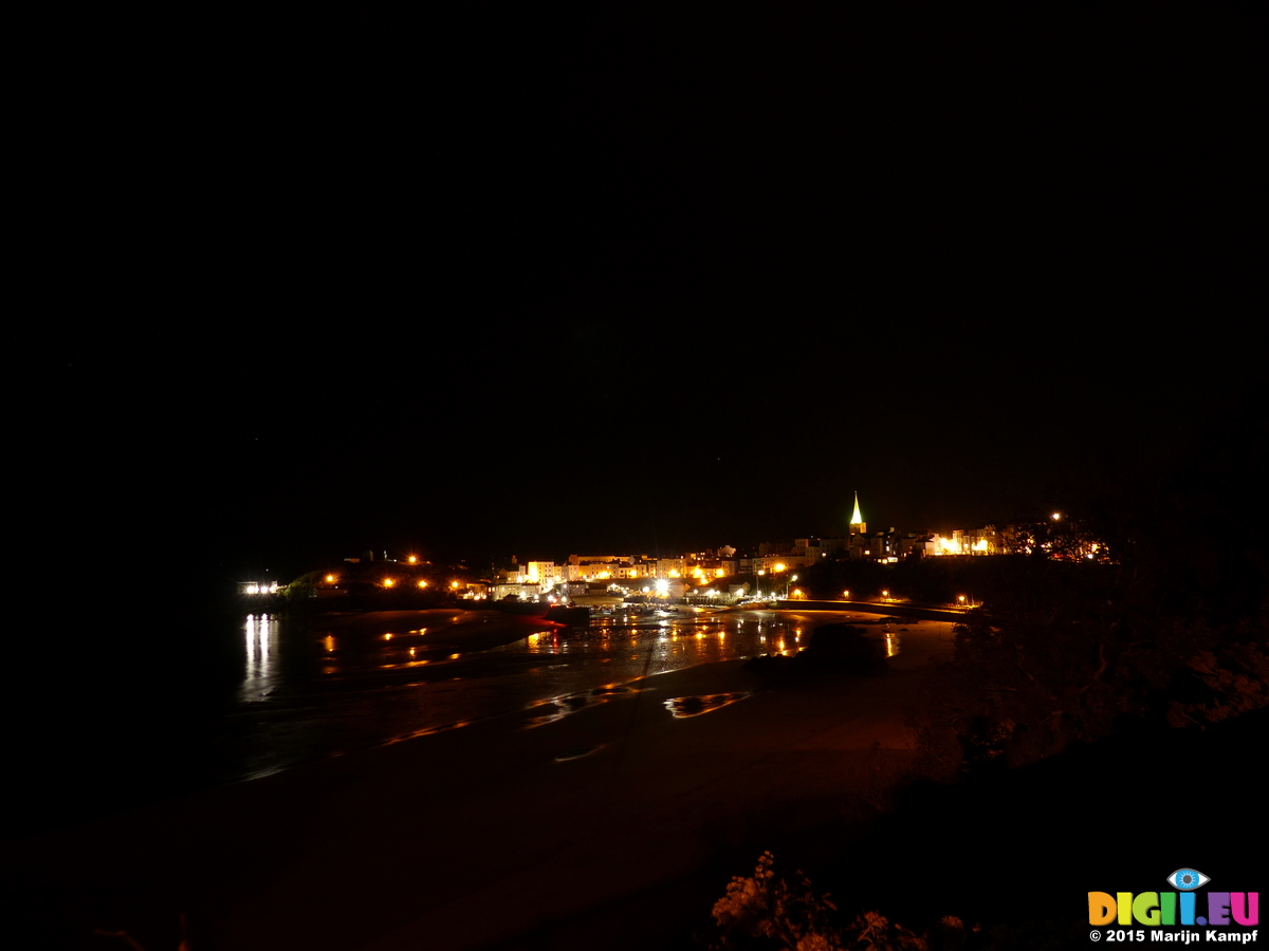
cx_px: 634
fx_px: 916
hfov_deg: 69.4
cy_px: 476
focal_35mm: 25
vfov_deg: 54.9
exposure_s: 10
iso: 100
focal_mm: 4.5
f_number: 2.8
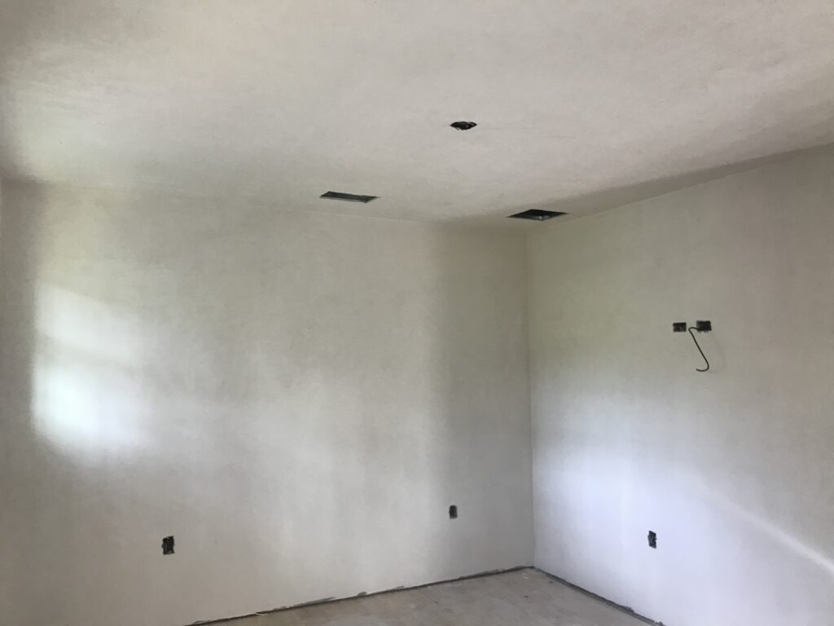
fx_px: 675
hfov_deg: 63.4
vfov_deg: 49.7
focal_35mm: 28
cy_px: 313
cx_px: 417
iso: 32
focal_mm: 3.99
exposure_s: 1/30
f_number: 1.8
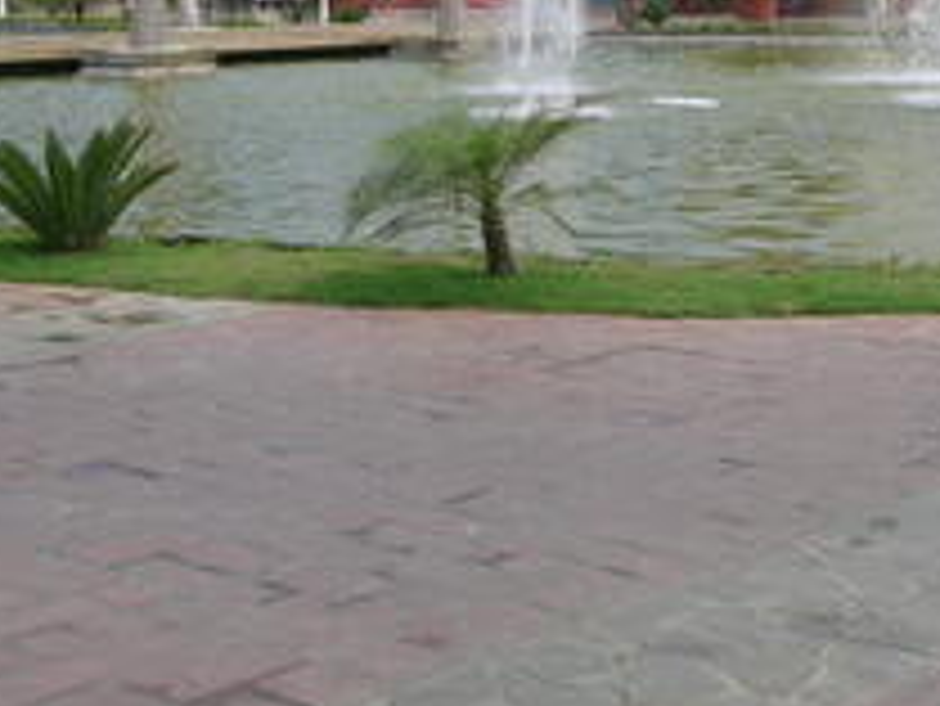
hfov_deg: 25.9
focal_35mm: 74
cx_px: 729
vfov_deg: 19.3
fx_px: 2011
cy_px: -25
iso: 50
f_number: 7.3
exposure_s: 1/291
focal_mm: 6.5
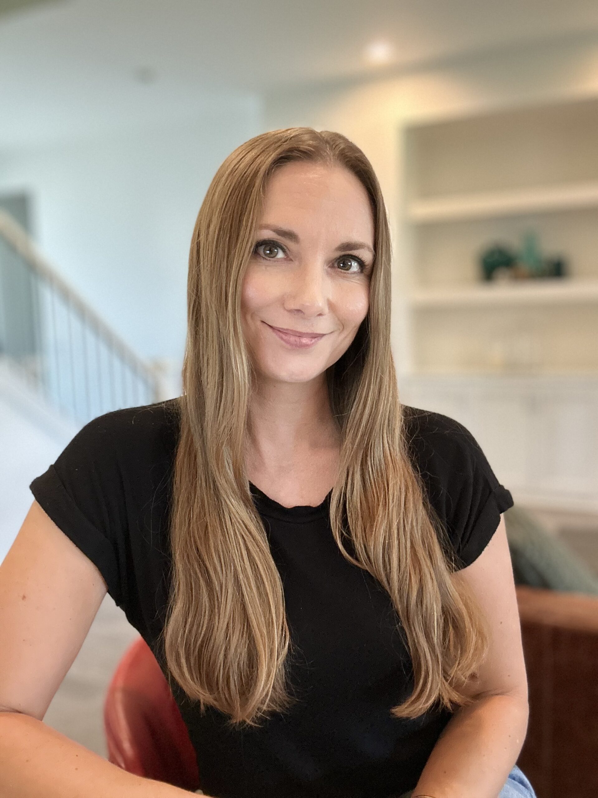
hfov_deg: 46.8
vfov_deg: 60.0
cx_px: 299
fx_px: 691
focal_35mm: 30
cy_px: 399
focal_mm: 2.69
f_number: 1.9
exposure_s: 1/60
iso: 320
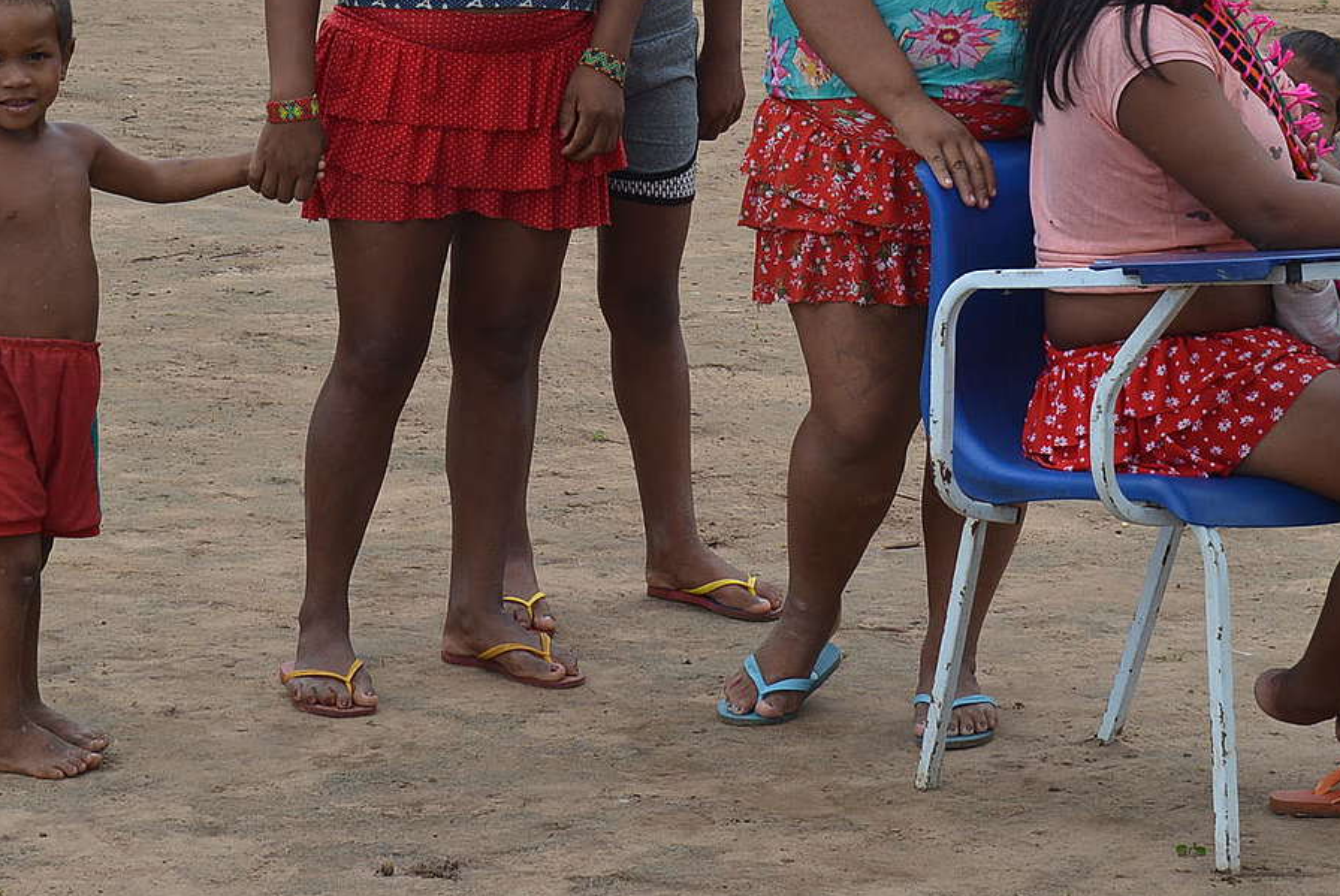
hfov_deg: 15.8
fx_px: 4843
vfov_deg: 10.5
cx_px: 734
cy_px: 57
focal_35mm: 130
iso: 200
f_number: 7.1
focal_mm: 38
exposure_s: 1/200
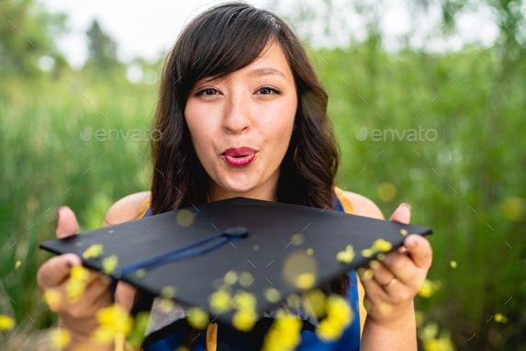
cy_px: 178
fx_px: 526
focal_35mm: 36
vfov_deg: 36.9
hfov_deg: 53.1
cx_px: 256
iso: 100
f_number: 2
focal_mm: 35
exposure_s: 1/1000
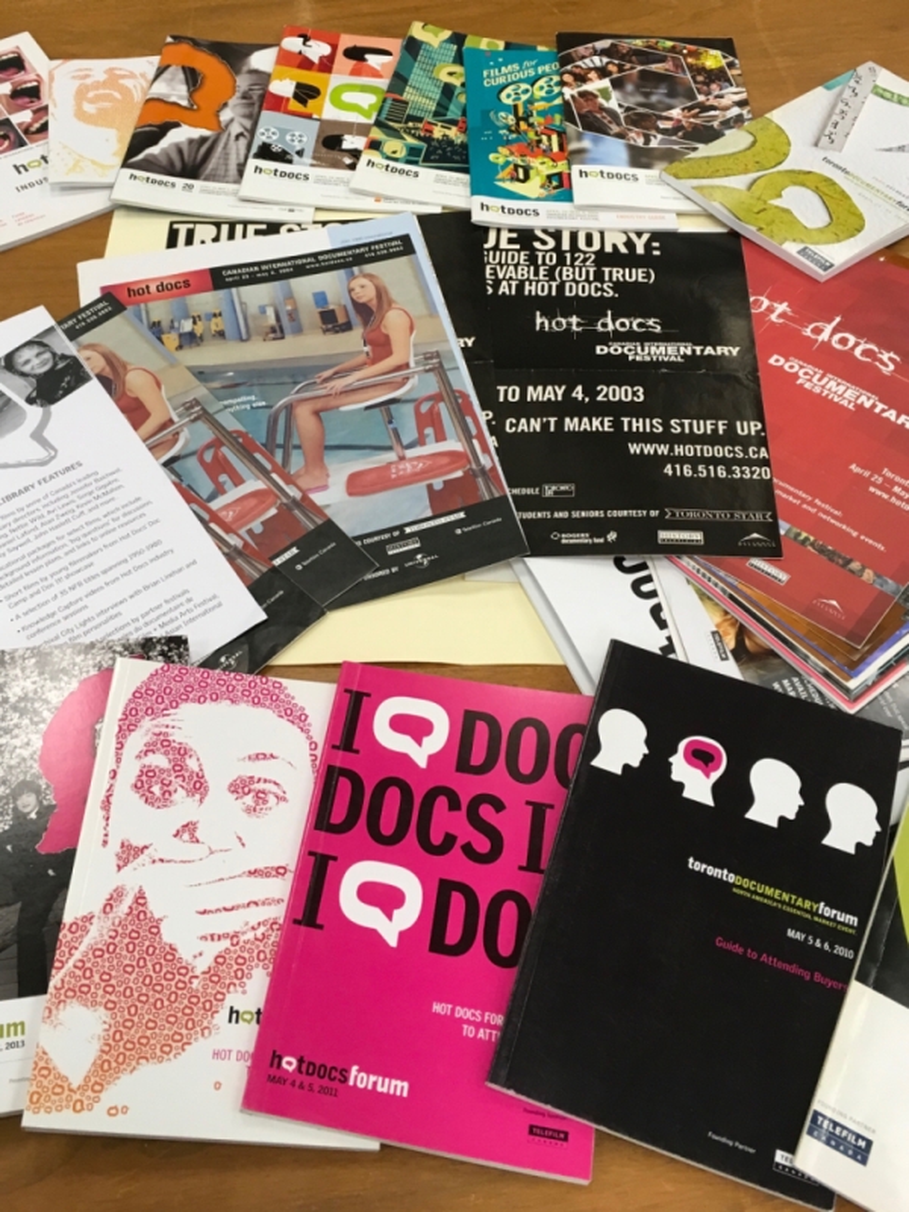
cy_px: 606
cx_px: 454
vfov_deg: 61.7
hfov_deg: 48.2
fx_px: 1015
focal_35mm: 29
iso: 40
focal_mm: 4.15
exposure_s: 1/30
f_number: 2.2
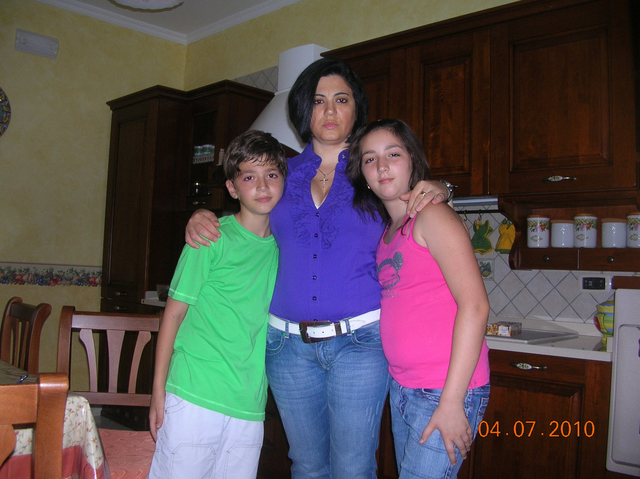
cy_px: 240
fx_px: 647
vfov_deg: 40.6
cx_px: 320
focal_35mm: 35
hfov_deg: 52.7
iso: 69
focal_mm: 5.8
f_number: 2.8
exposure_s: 1/60.1
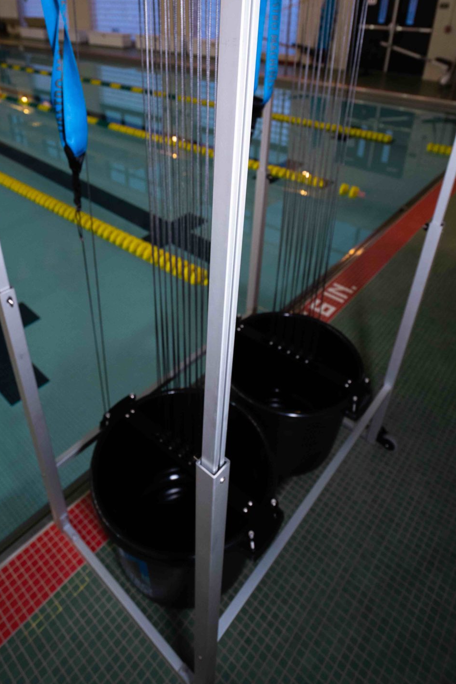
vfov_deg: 73.6
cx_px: 198
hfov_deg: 54.9
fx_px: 437
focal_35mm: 23
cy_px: 225
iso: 1600
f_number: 4
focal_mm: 16
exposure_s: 1/50
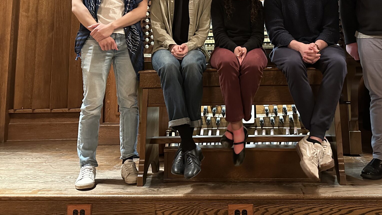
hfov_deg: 56.0
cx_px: 236
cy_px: 32
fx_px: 355
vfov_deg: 32.5
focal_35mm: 35
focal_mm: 6.86
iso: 800
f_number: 1.78
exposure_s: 1/30
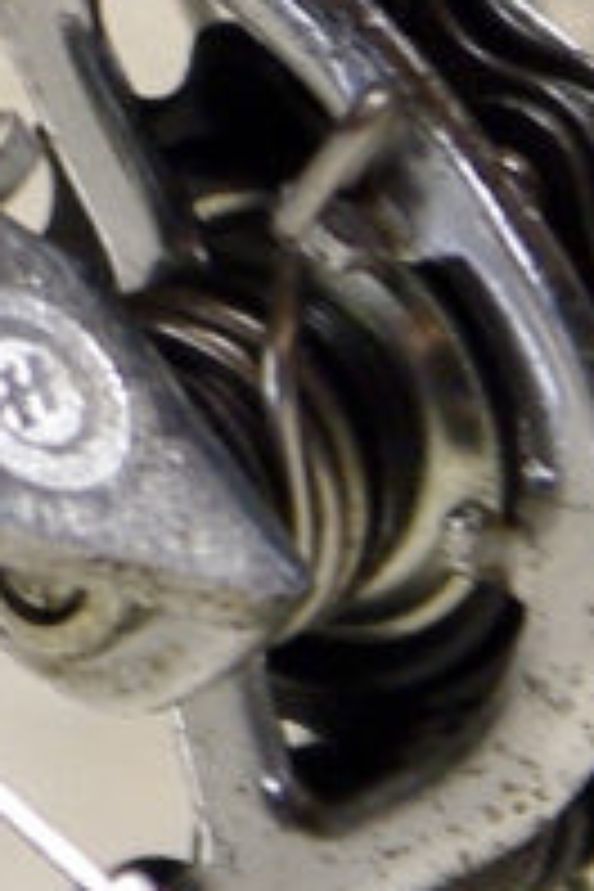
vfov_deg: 2.4
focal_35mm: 871
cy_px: 68
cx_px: -130
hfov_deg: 1.6
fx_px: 21556
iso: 800
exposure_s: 1/6
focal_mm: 80
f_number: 4.5
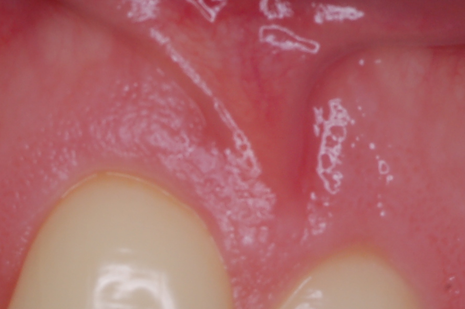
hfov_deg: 6.7
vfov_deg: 4.4
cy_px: 506
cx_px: 226
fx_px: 3948
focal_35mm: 306
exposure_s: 1/125
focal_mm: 60
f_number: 25
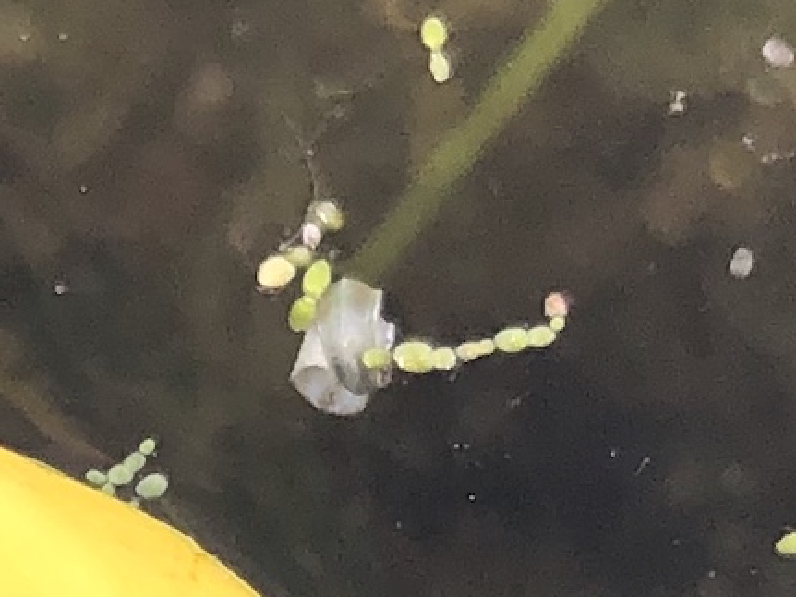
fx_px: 2989
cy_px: 1214
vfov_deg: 10.4
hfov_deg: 14.2
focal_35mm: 130
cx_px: -410
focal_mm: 3.99
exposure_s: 1/345
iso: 20
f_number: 1.8
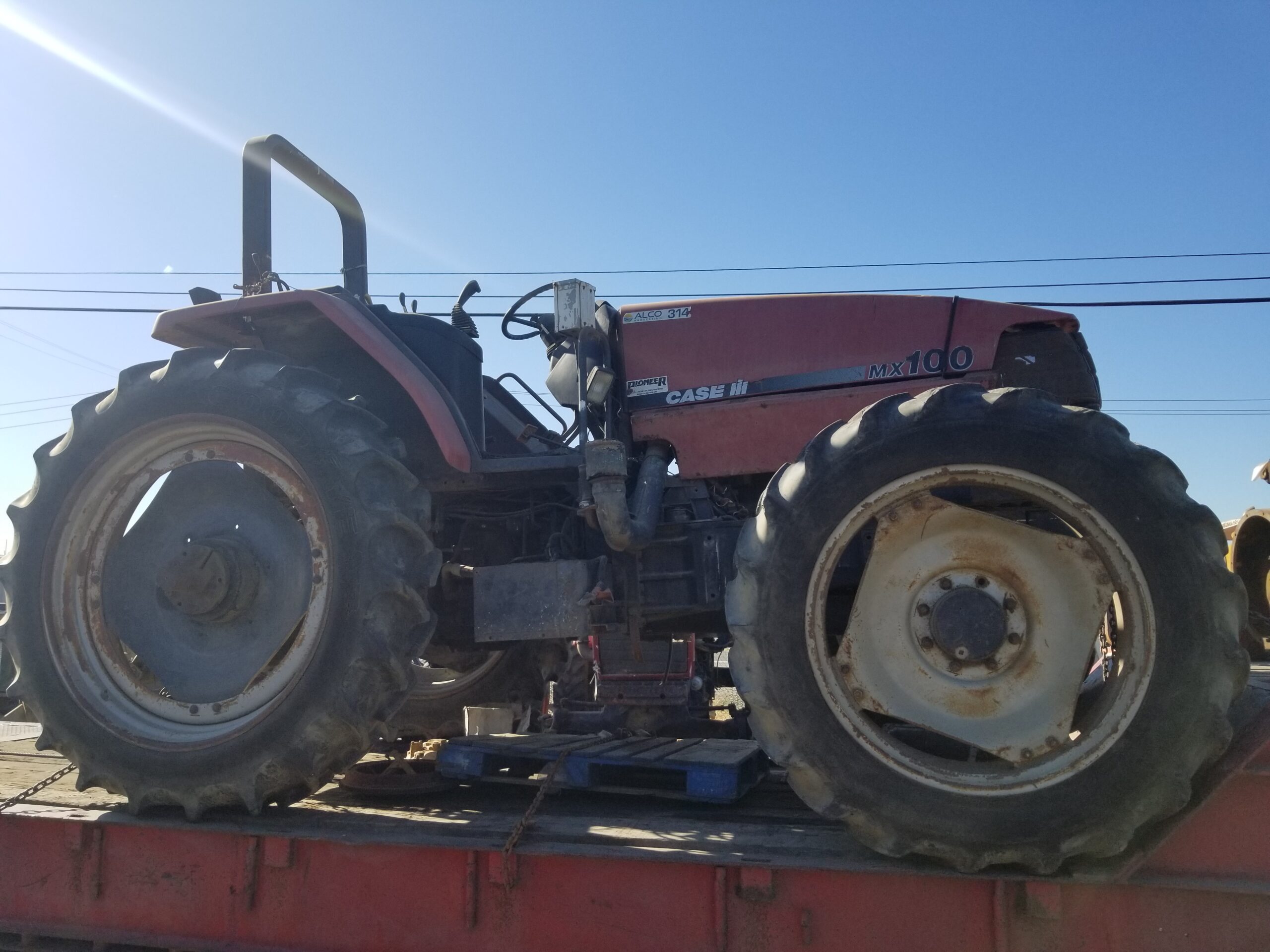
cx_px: 635
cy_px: 476
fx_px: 954
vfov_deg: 53.1
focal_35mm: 26
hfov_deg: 67.3
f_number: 1.7
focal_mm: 4.25
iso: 50
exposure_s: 1/1928
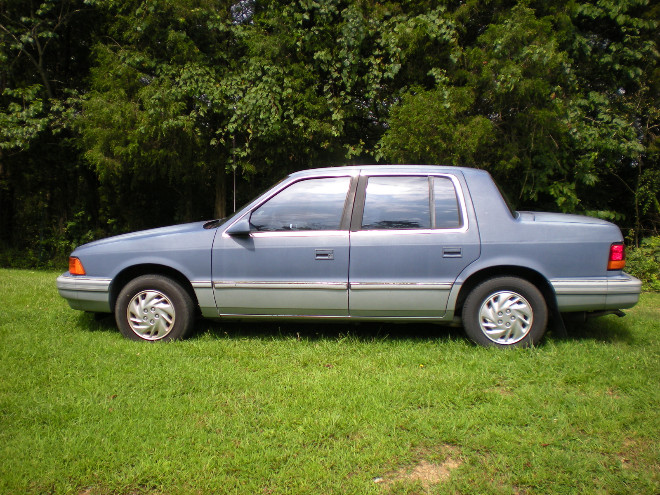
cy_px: 248
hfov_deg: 49.0
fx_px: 725
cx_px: 330
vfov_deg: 37.7
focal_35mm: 38
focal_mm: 6.3
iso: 64
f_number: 3.1
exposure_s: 1/532
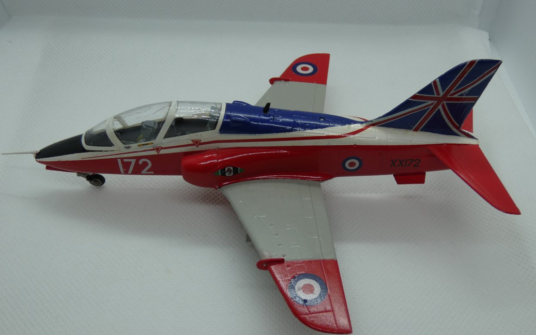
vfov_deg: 35.2
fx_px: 526
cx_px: 269
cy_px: 202
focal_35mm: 36
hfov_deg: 54.0
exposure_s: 1/200
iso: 80
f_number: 3.4
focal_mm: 6
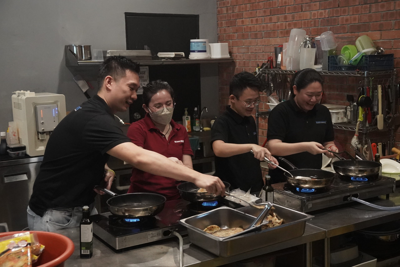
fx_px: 533
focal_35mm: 48
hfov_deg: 41.1
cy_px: 134
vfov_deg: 28.1
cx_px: 200
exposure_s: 1/100
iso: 8000
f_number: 4
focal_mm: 32
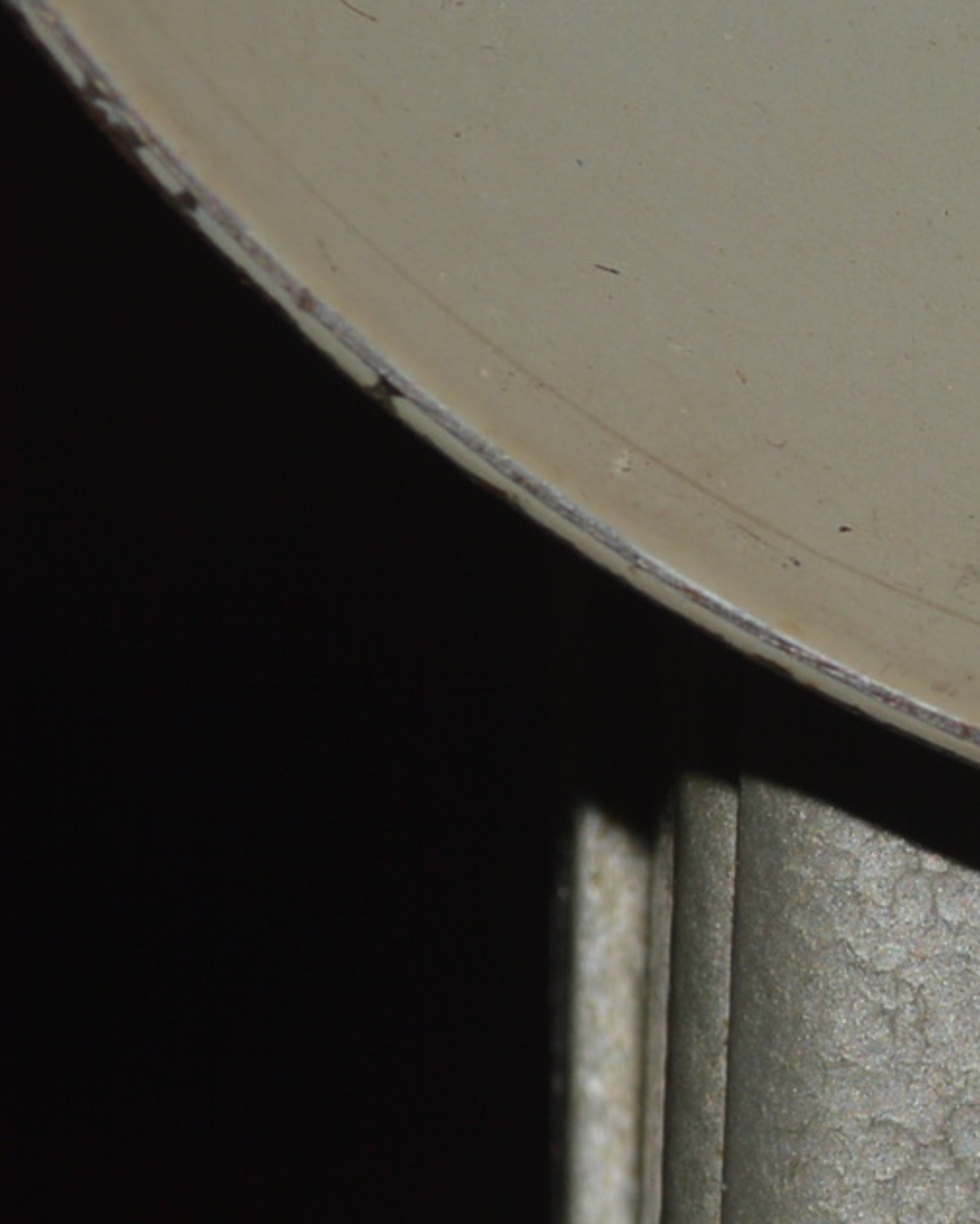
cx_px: 2627
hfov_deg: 5.1
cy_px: 1352
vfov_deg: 6.5
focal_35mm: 294
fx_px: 10651
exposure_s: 1/60
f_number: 8
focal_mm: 44
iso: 100
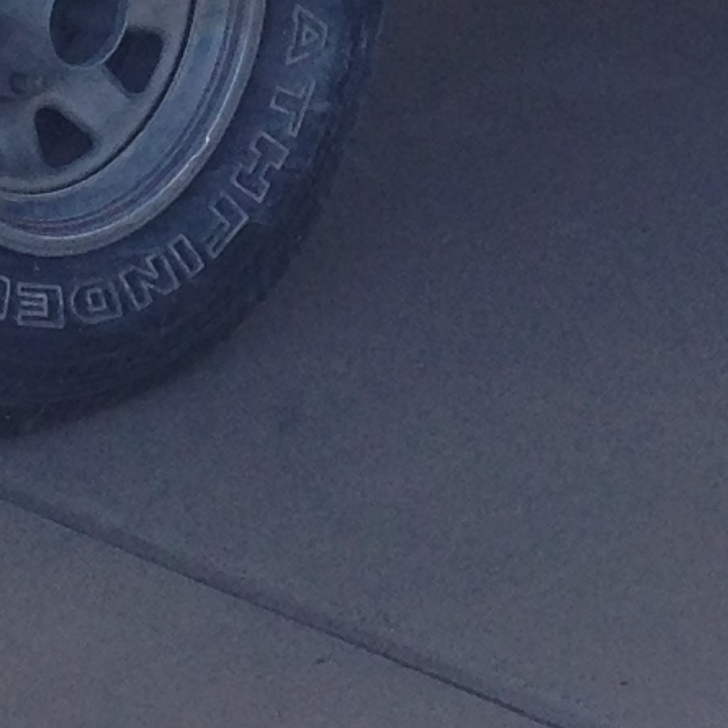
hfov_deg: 8.2
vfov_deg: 8.0
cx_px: 195
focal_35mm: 214
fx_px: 5092
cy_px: -489
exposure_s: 1/630
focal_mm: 4.12
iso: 50
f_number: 2.4
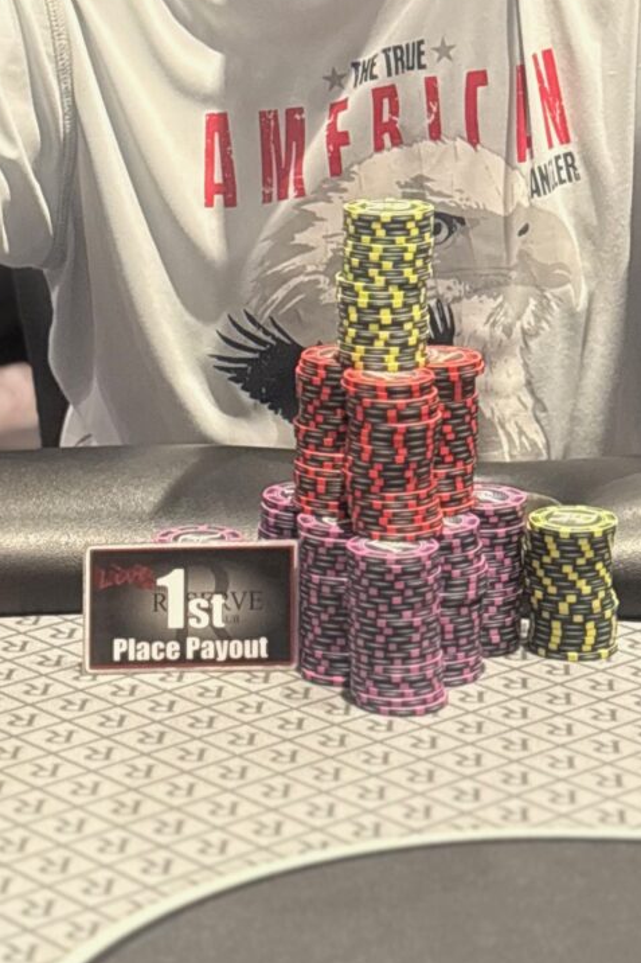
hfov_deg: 11.8
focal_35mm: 116
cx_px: 409
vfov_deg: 17.3
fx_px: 3099
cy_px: 23
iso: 200
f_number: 1.6
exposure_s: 1/40
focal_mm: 5.96
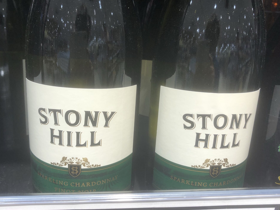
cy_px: 95
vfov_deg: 37.7
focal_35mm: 38
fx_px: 307
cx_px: 141
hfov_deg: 49.0
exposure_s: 1/50
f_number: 1.8
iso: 25
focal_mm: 3.99
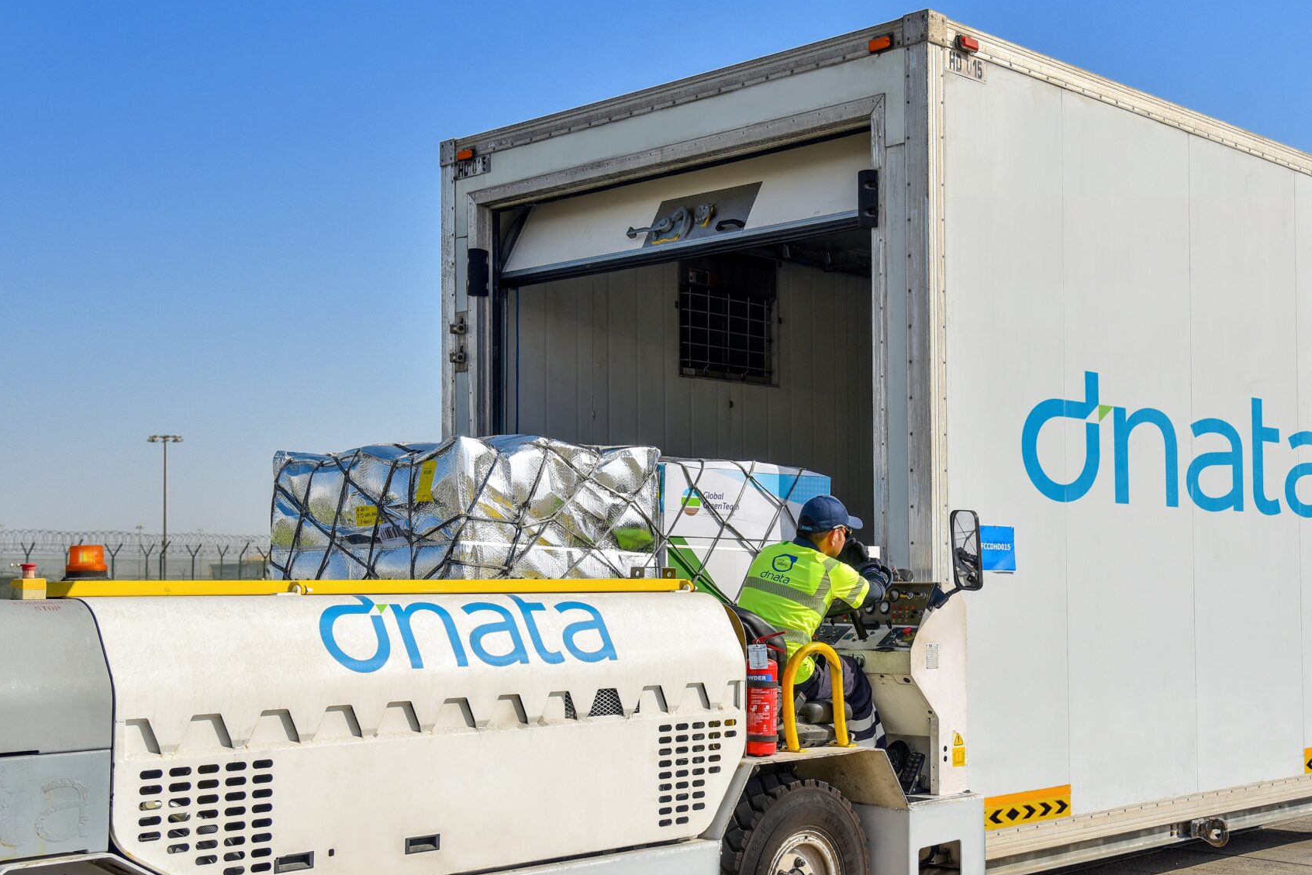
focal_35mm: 46
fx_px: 1677
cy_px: 500
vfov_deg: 29.2
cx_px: 736
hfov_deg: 42.7
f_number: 5
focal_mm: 38
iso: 64
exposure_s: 1/640
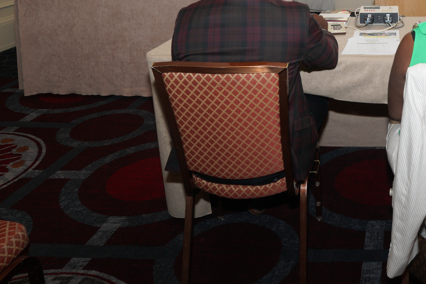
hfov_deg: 41.0
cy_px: -43
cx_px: 402
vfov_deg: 27.9
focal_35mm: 43
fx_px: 509
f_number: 5.6
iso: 640
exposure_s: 1/200
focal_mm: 18
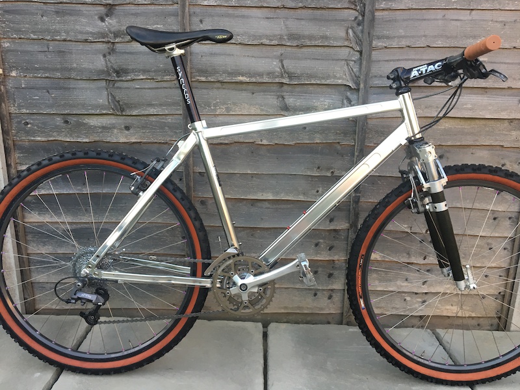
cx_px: 260
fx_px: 436
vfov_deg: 48.2
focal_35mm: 29
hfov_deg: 61.7
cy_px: 195
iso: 25
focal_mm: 4.15
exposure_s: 1/33
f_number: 2.2
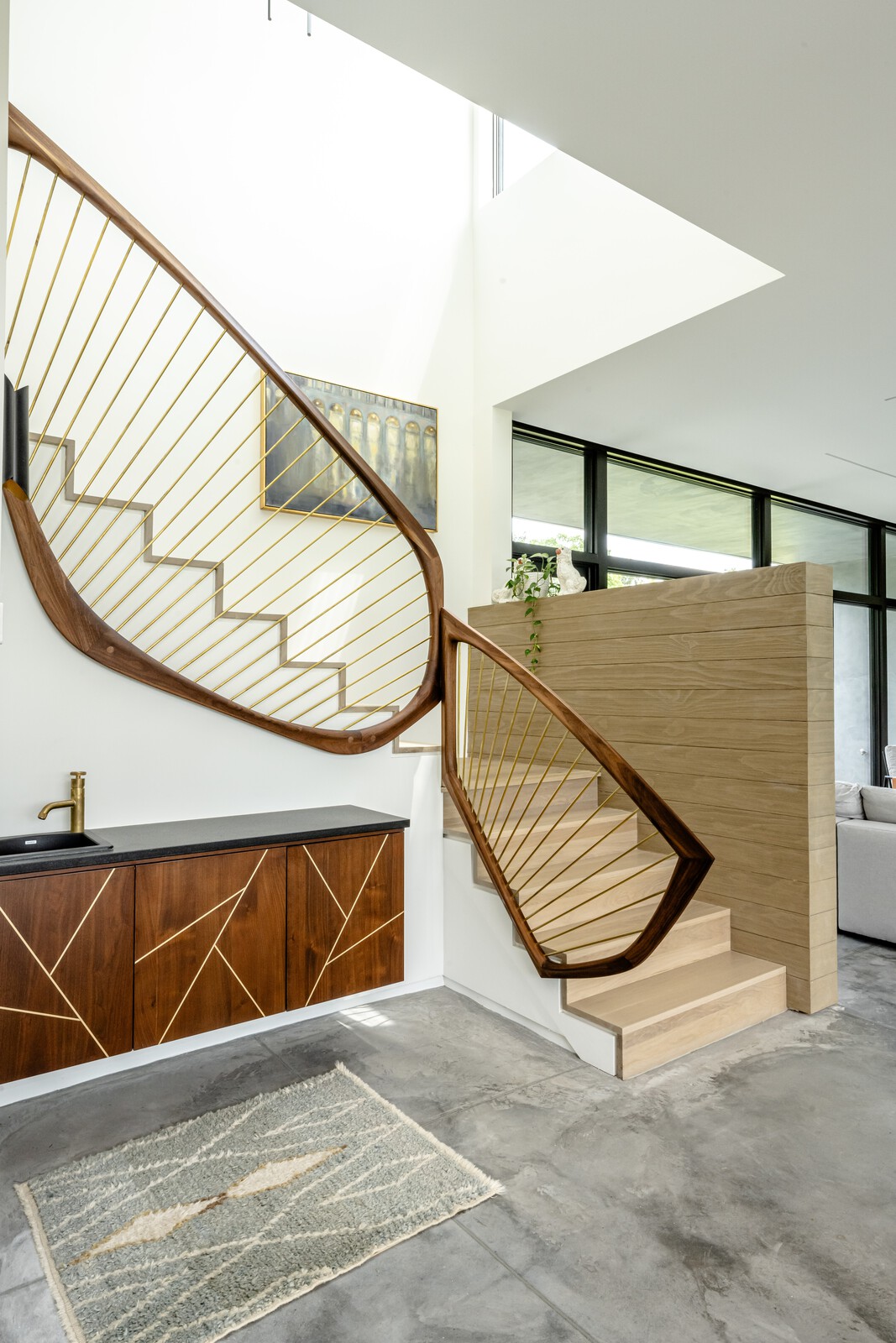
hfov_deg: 59.5
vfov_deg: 81.2
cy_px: 672
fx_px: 784
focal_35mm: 21
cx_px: 448
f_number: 18
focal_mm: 21
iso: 640
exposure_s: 1/20
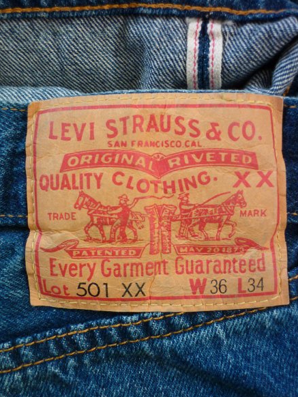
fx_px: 390
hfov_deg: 41.8
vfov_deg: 53.9
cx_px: 153
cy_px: 200
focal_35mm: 34
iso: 160
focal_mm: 5.5
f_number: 2.8
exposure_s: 1/30
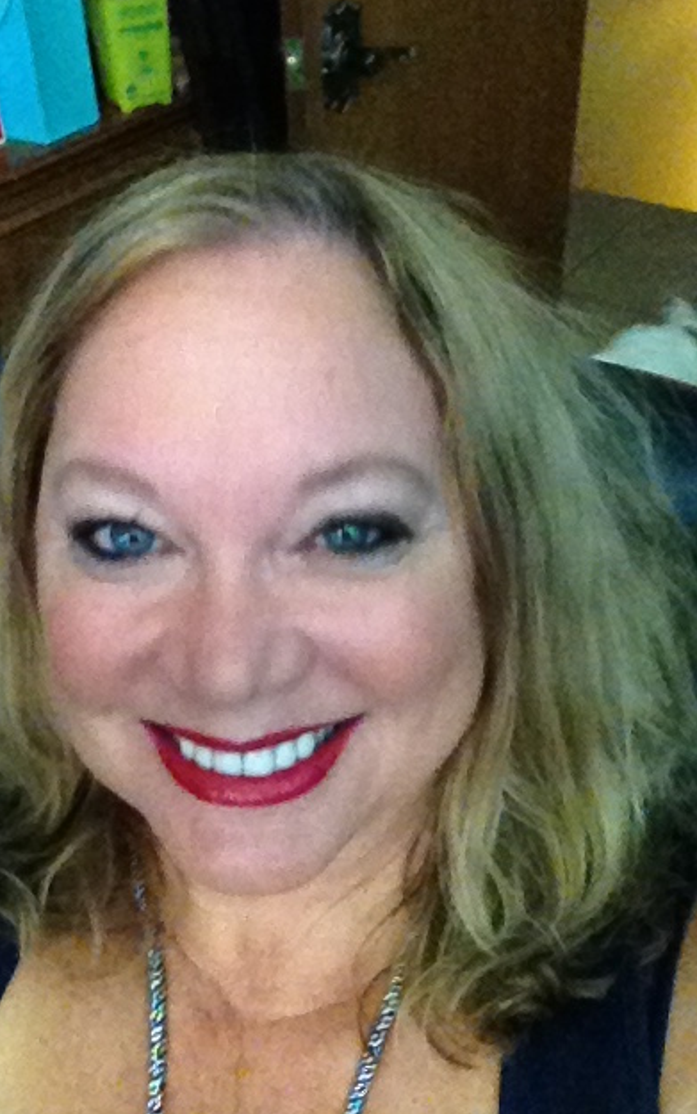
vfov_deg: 51.5
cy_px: 553
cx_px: 271
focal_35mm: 38
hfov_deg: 33.5
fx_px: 1154
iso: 640
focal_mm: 1.85
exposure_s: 1/30
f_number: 2.4
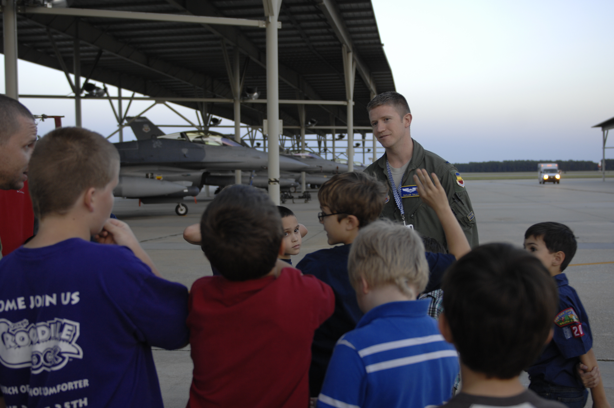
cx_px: 307
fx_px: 741
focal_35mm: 44
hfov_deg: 45.0
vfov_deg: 30.8
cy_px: 204
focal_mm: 29
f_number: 2.8
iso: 200
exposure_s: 1/60
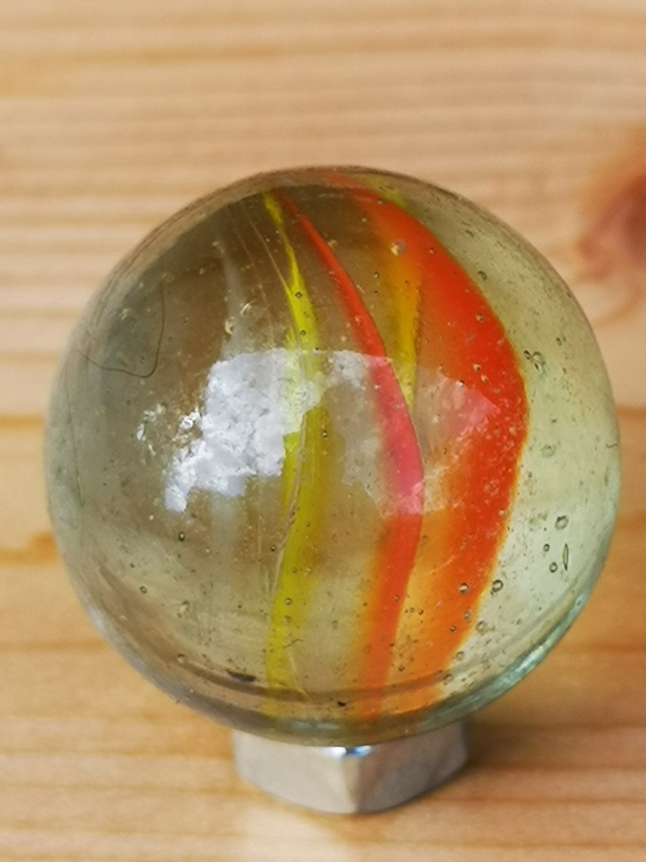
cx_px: 323
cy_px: 431
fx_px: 3509
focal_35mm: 141
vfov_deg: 14.0
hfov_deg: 10.5
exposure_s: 1/324
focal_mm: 5.58
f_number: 1.8
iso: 50
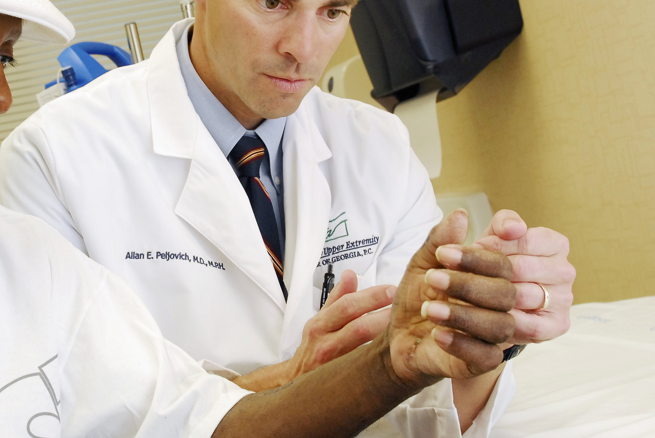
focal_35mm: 85
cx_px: 192
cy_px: 144
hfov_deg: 23.7
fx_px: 1548
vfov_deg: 16.1
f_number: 5.6
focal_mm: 32
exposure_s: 1/60
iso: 500
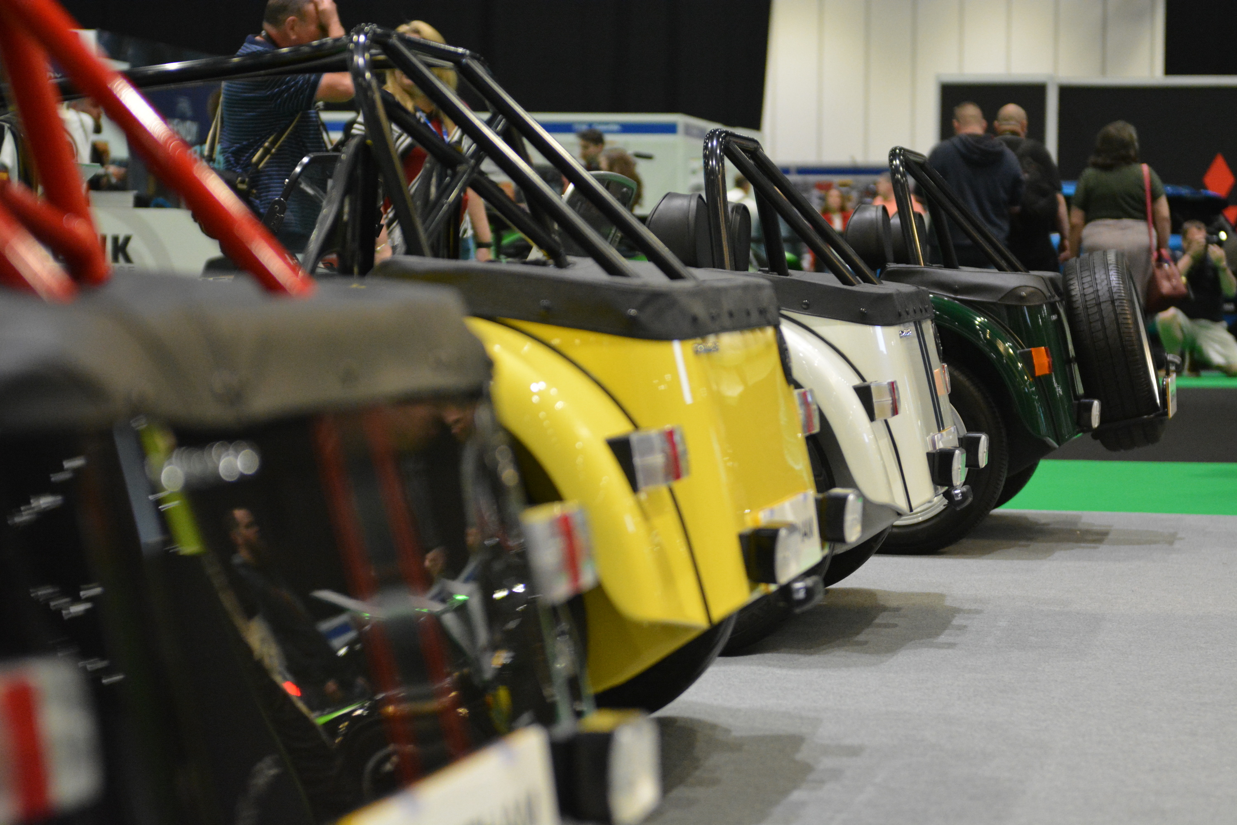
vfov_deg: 13.0
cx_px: 618
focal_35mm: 105
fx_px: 3608
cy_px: 412
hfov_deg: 19.5
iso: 3200
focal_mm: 70
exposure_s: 1/100
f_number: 2.8
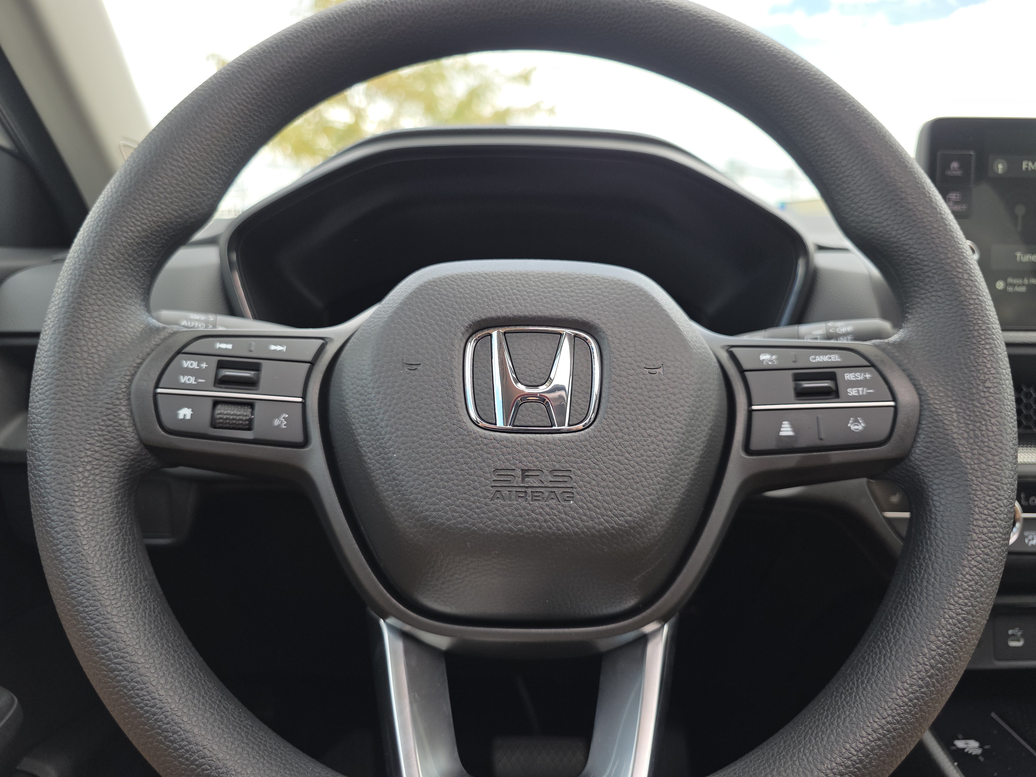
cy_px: 388
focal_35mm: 23
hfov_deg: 73.9
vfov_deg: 58.9
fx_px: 688
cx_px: 518
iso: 32
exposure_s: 1/359
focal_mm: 6.3
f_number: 1.7
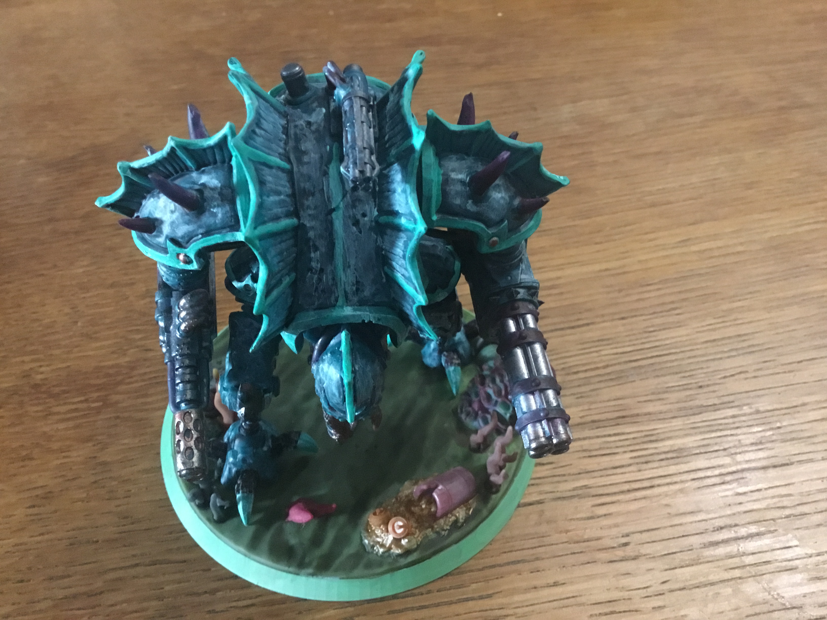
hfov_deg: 58.4
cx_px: 414
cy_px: 310
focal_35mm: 31
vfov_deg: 45.4
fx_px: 741
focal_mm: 3.3
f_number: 2.4
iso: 500
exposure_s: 1/17
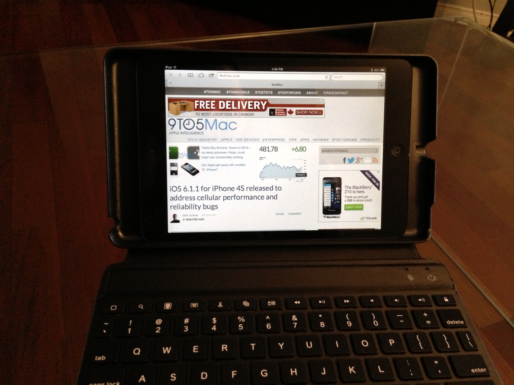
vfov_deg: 42.9
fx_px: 490
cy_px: 192
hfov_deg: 55.4
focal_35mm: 33
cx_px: 257
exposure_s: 1/15
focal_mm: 4.13
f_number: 2.4
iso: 640
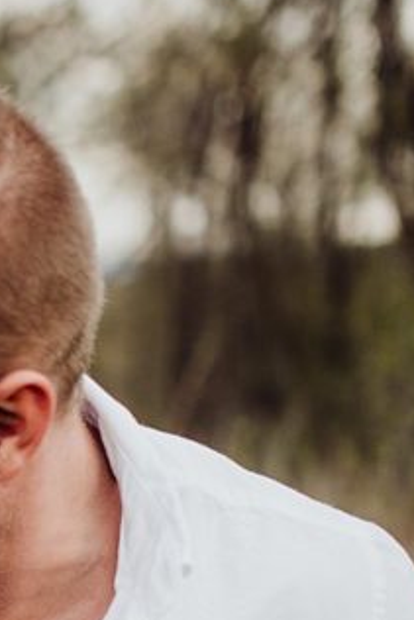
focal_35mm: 170
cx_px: -539
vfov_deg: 11.5
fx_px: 2929
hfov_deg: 7.6
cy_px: 948
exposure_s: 1/640
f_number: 1.6
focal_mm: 35
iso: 200
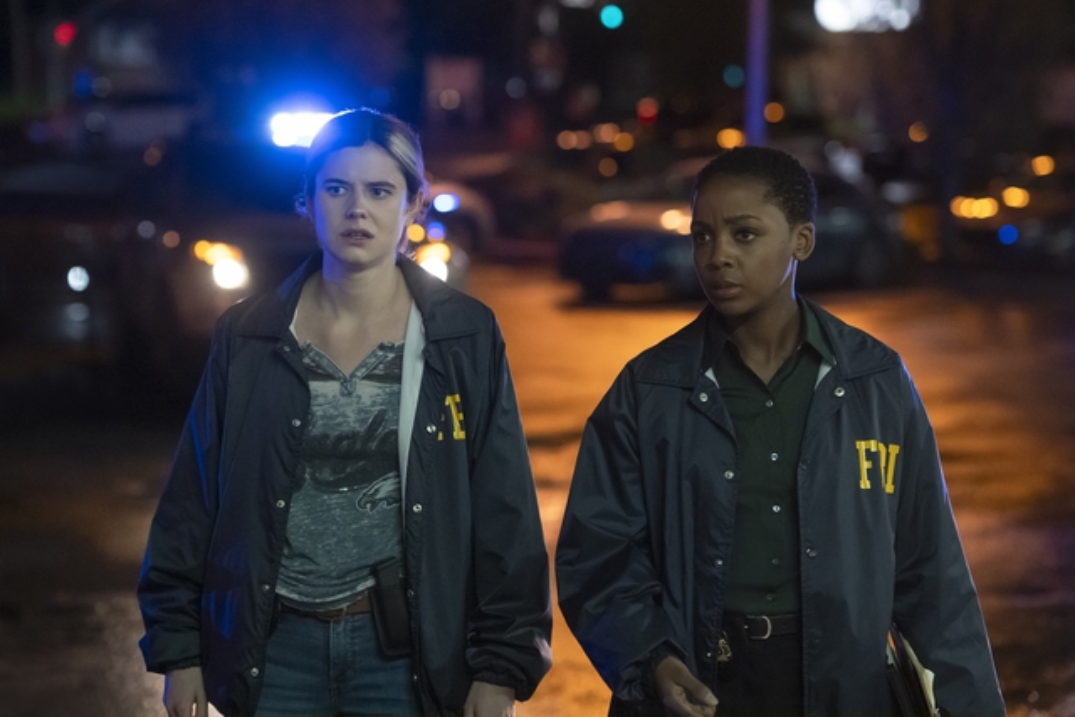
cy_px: 358
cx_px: 538
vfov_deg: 16.1
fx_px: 2539
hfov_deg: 23.9
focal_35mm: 85
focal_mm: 85
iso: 8000
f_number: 2.5
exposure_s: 1/400
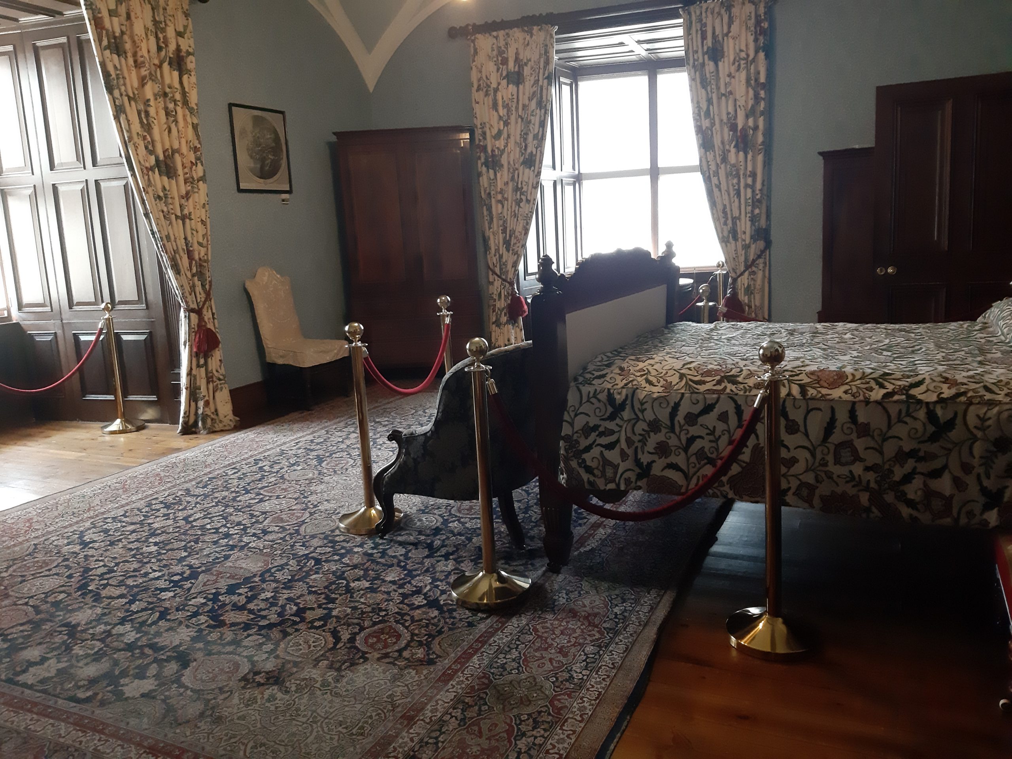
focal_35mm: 27
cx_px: 506
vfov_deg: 51.4
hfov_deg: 65.3
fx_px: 789
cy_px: 380
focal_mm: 3.93
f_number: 1.7
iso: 500
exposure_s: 1/25
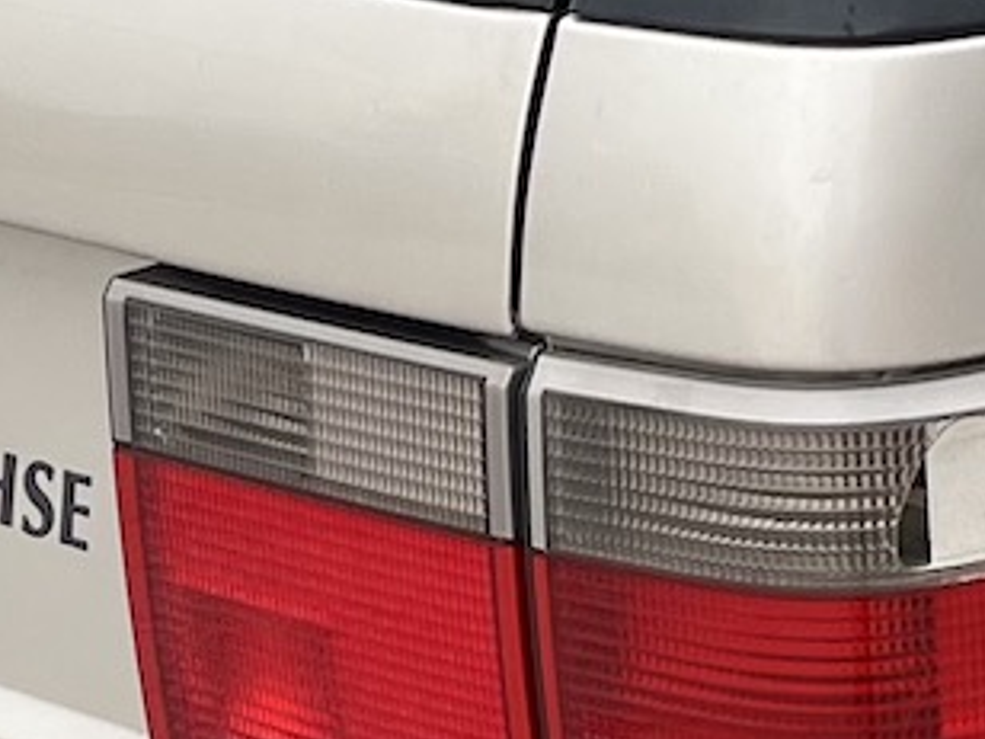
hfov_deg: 11.3
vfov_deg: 8.8
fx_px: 4809
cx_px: 1343
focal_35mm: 169
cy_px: 131
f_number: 1.6
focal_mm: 5.1
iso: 50
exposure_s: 1/668
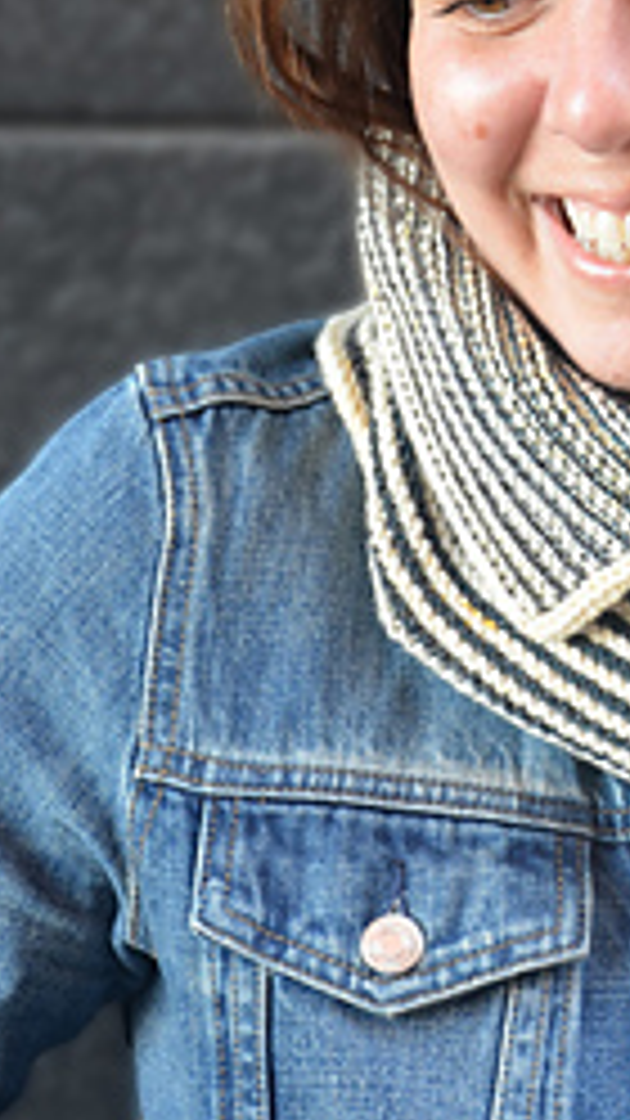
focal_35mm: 132
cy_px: 436
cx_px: 713
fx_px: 3921
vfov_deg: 16.2
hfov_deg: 9.1
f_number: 4.8
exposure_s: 1/30
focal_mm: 42
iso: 280
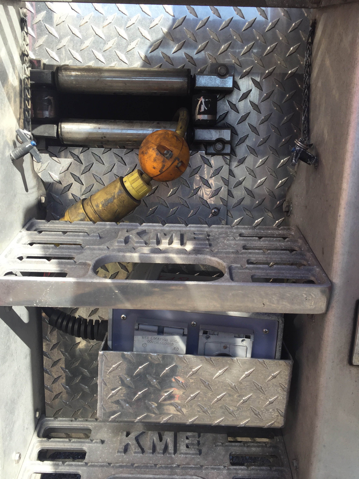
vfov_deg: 61.7
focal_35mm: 29
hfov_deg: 48.2
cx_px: 180
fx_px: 401
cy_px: 240
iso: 32
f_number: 2.2
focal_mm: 4.15
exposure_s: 1/719
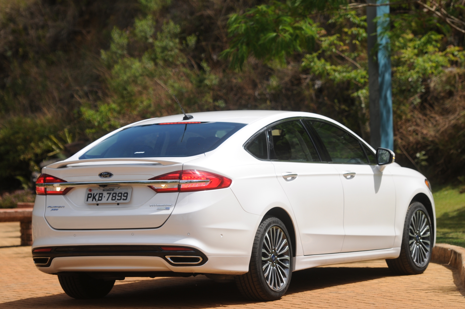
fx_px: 2168
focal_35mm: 168
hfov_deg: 12.2
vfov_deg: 8.2
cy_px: 154
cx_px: 232
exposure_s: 1/2000
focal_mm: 112
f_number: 3.2
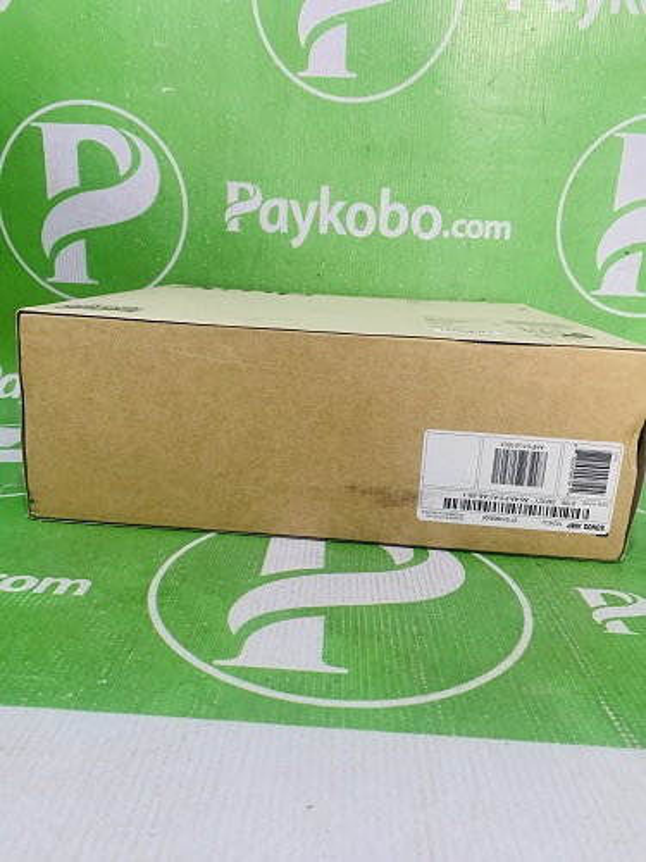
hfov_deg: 53.1
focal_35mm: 26
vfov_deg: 67.3
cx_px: 323
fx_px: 647
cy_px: 431
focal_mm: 4.25
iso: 250
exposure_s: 1/60
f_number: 1.8
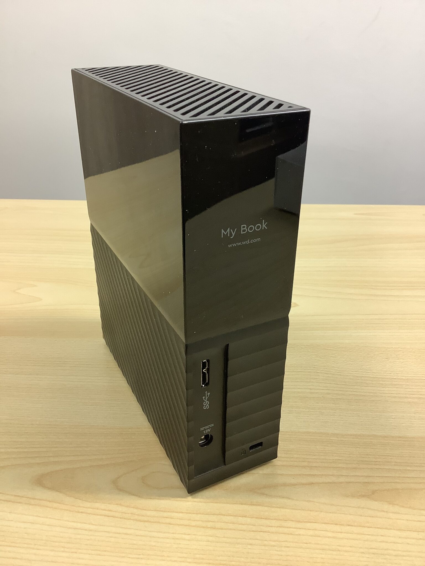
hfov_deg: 45.4
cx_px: 212
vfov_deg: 58.4
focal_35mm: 31
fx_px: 507
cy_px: 283
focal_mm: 3.3
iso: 100
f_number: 2.4
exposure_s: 1/50
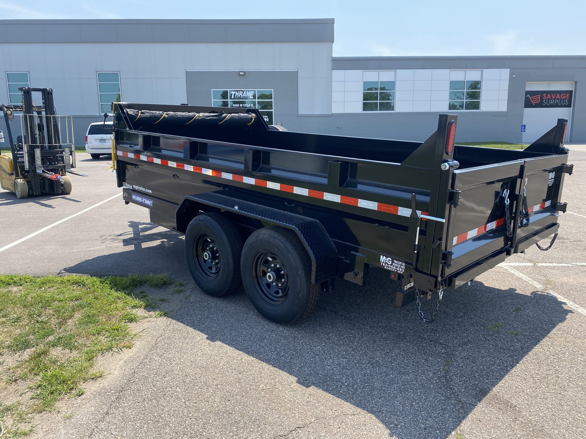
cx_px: 293
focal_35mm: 26
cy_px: 220
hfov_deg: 67.3
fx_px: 440
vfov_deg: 53.1
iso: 32
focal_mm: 4.25
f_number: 1.8
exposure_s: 1/1346
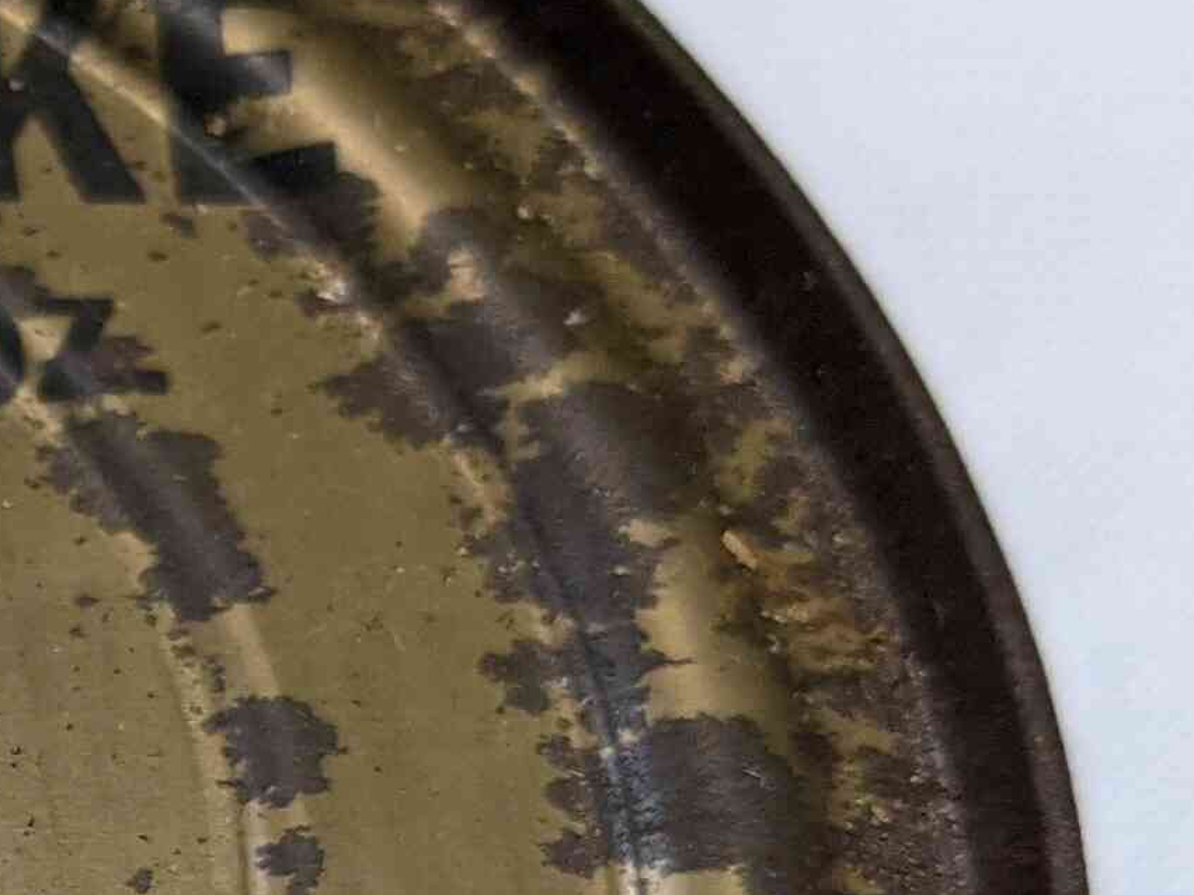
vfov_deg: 11.4
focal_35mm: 128
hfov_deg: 14.2
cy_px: 1013
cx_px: -717
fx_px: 4414
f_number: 1.73
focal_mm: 4.38
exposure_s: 1/120
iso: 81
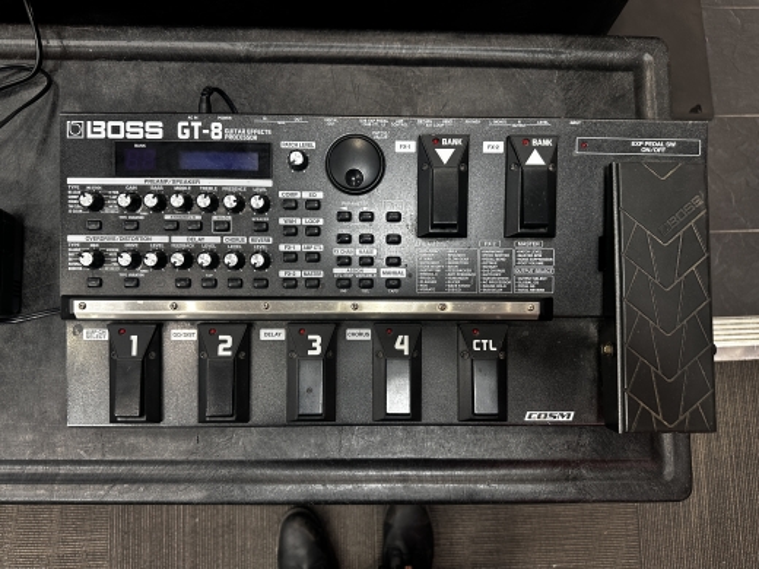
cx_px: 380
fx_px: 526
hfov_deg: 71.6
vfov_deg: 56.8
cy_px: 284
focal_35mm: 24
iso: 160
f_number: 1.78
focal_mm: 6.86
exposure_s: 1/60
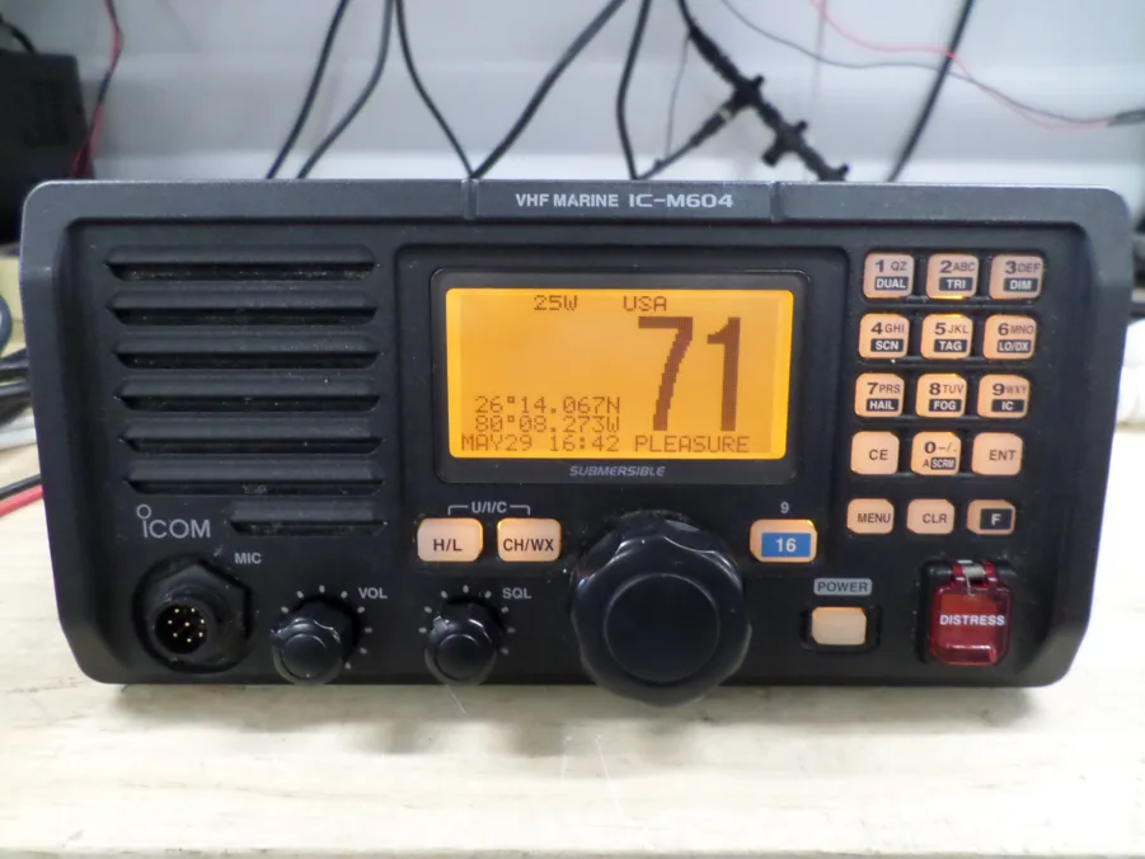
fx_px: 827
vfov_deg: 54.9
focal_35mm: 25
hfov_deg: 69.4
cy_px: 430
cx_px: 572
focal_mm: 4.5
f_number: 2.5
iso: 400
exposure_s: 1/30
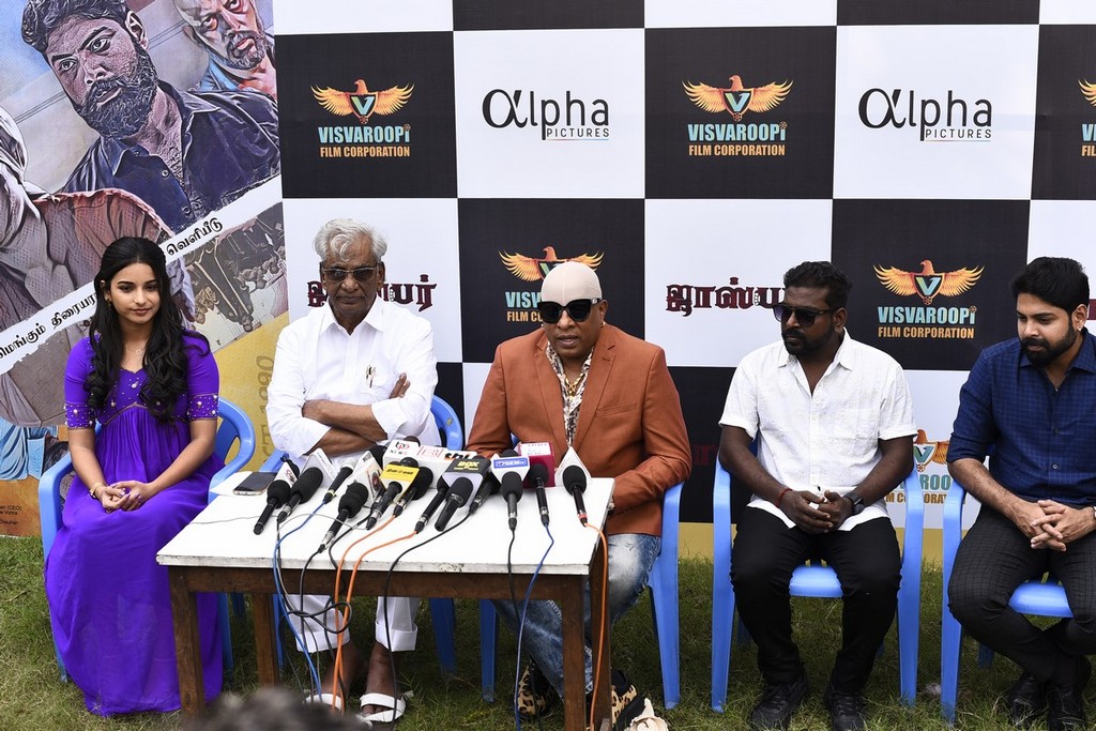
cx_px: 548
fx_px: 1522
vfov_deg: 27.0
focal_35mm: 50
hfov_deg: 39.6
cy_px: 366
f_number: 5.6
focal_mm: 50
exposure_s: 1/400
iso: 320
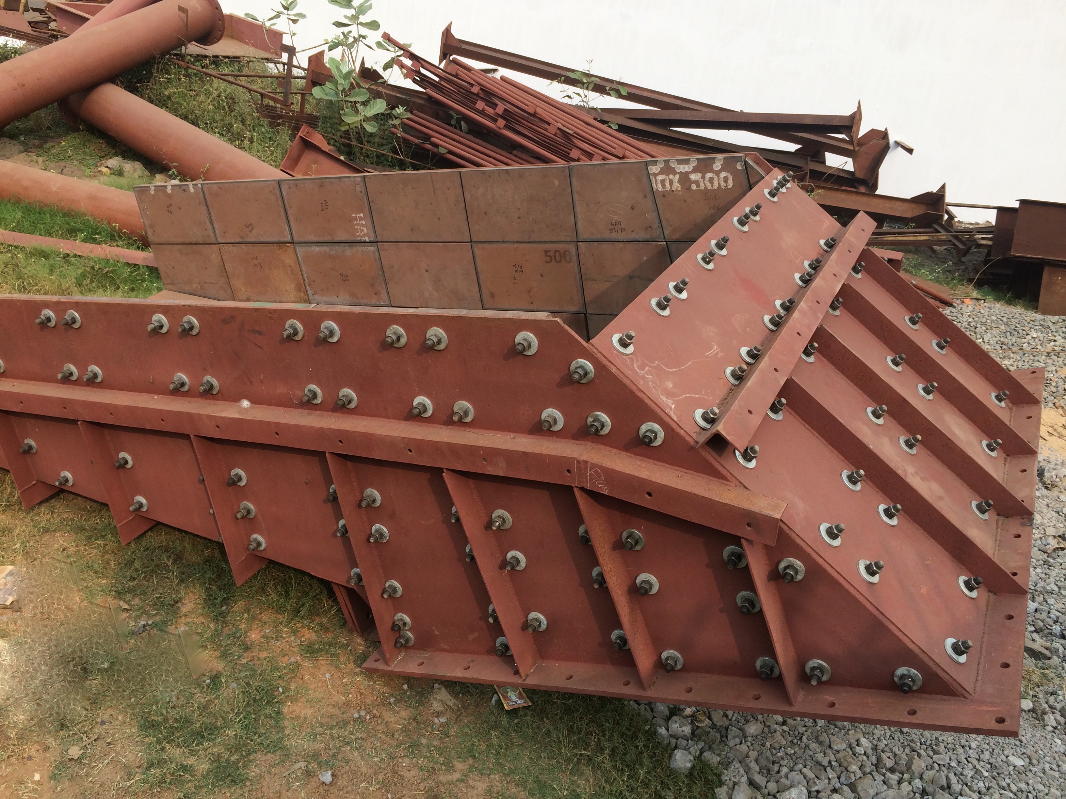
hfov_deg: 61.7
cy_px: 400
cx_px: 533
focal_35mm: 29
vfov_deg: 48.2
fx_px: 893
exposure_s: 1/612
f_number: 2.2
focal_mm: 4.15
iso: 32
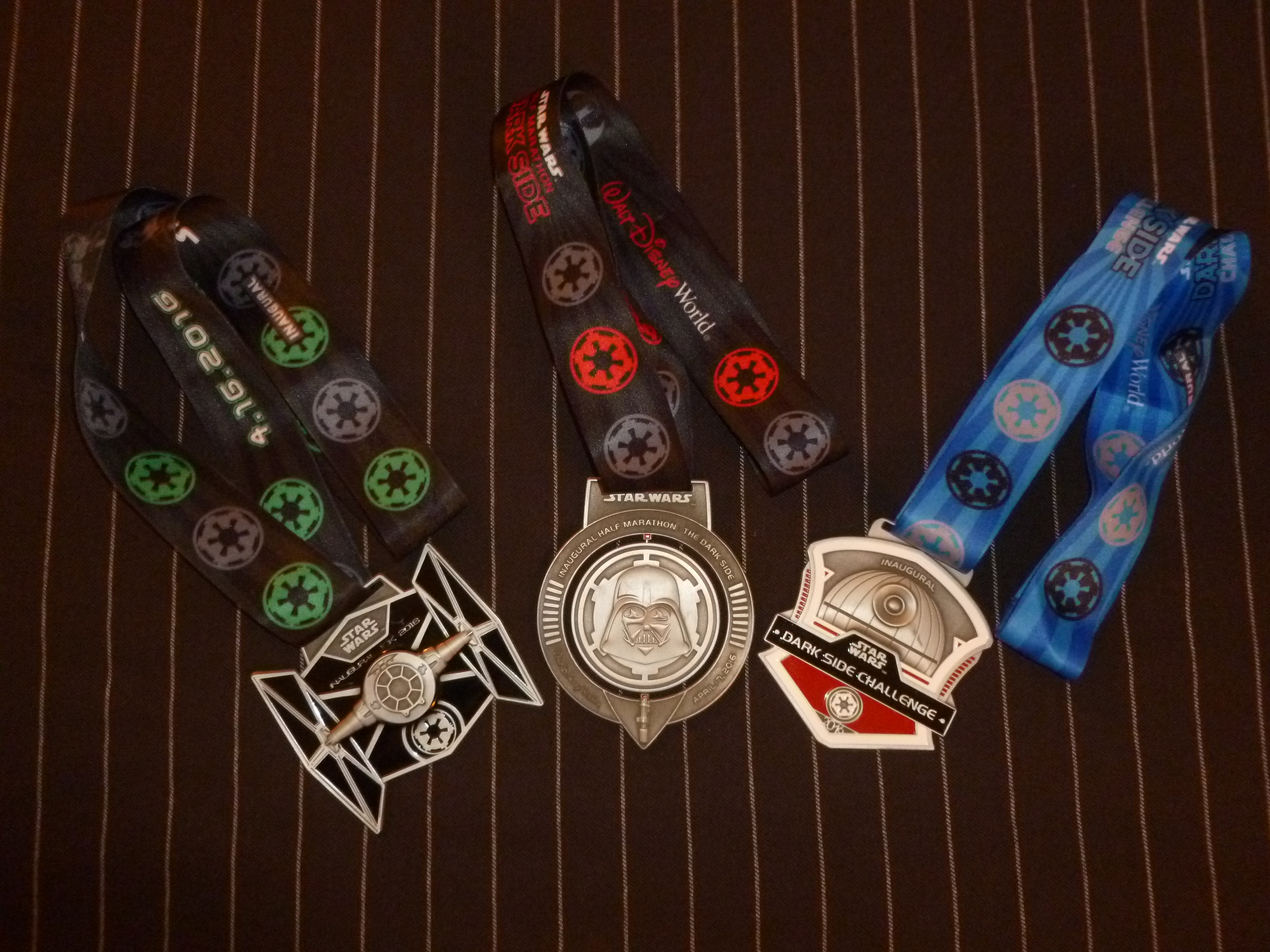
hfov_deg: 63.4
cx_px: 635
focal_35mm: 28
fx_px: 1027
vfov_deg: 49.7
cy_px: 476
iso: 400
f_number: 3.3
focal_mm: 5
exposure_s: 1/8
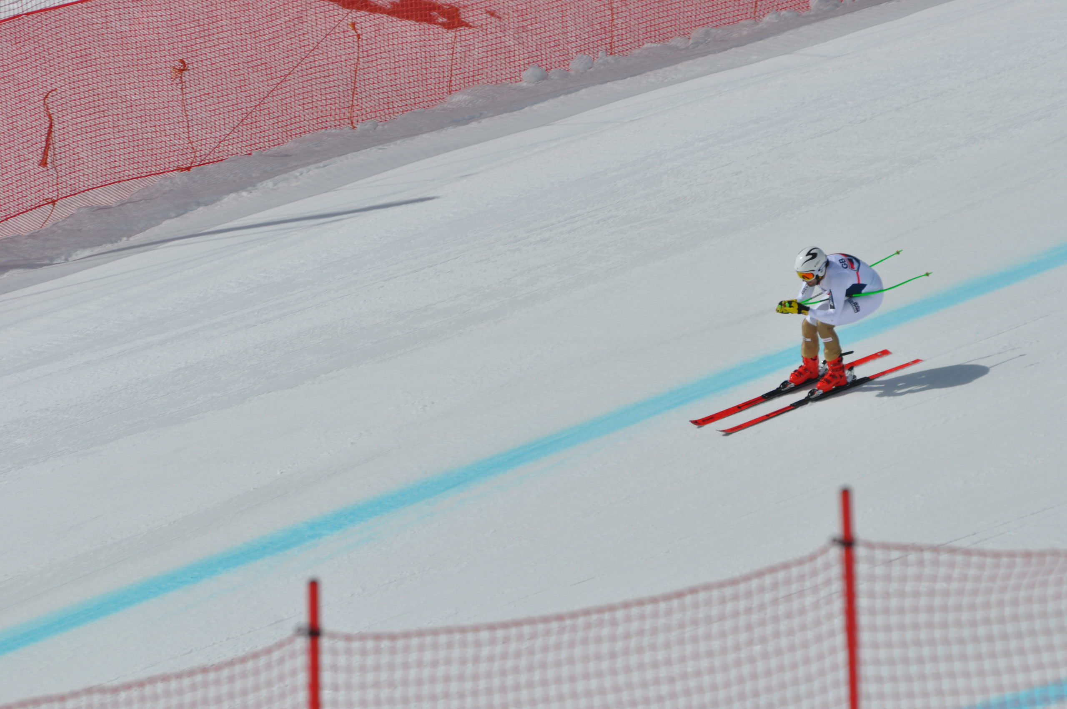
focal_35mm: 450
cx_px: 534
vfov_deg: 3.0
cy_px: 354
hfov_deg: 4.6
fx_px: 13320
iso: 200
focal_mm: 300
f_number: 8
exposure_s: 1/2000
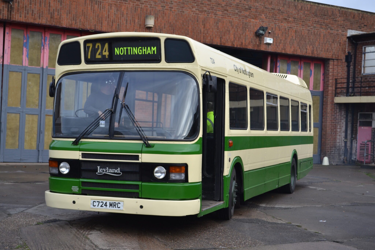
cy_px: 125
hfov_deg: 33.4
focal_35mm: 60
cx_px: 188
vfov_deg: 22.6
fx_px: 625
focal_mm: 40
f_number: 5.6
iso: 125
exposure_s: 1/125
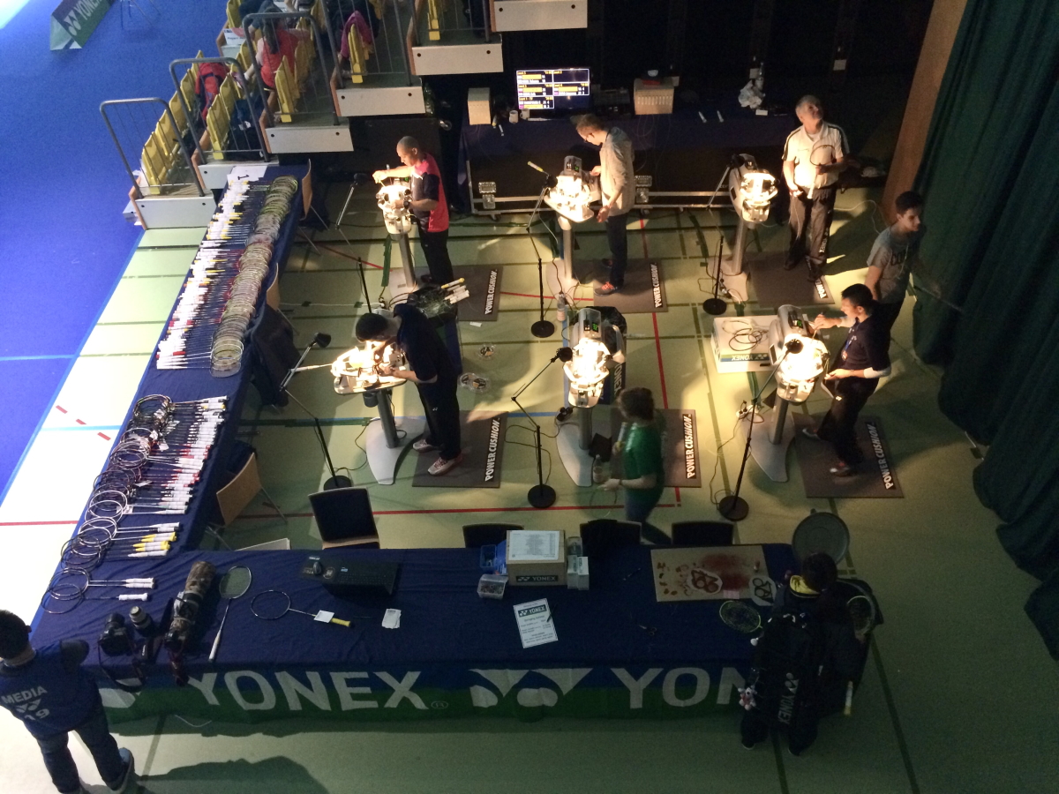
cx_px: 530
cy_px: 397
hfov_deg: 61.7
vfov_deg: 48.2
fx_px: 887
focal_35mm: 29
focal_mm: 4.15
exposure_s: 1/17
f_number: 2.2
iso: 250
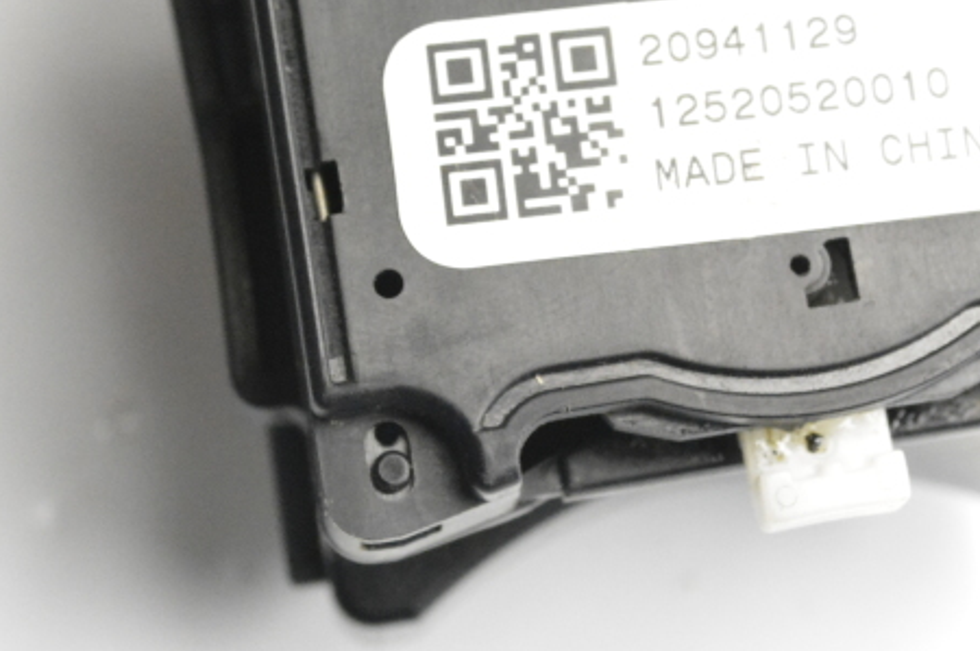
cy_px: 76
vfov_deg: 11.1
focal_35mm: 123
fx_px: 3345
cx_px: 703
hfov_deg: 16.6
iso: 6400
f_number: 9
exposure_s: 1/250
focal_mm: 36
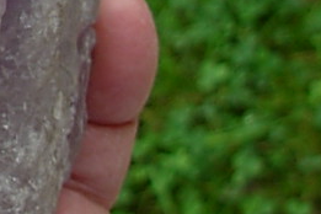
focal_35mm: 155
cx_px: -199
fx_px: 1382
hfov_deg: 12.4
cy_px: -91
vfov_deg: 8.7
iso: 50
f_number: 2.9
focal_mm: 6.3
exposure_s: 1/362
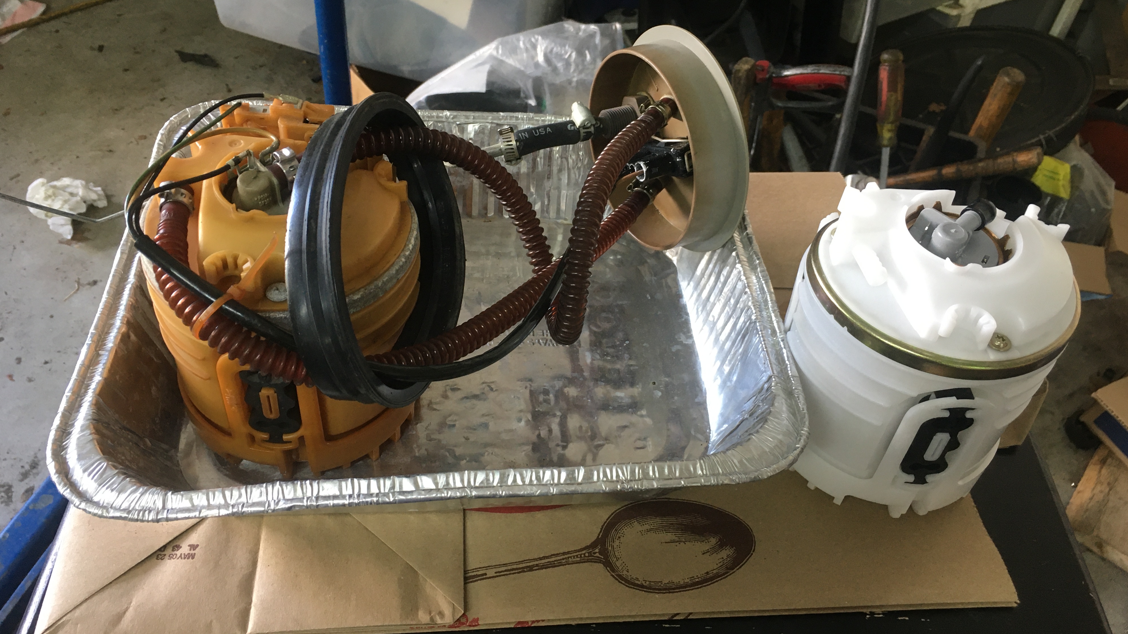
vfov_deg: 36.7
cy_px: 296
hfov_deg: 61.0
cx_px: 565
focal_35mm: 32
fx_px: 957
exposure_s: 1/30
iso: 80
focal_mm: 4.15
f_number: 2.2
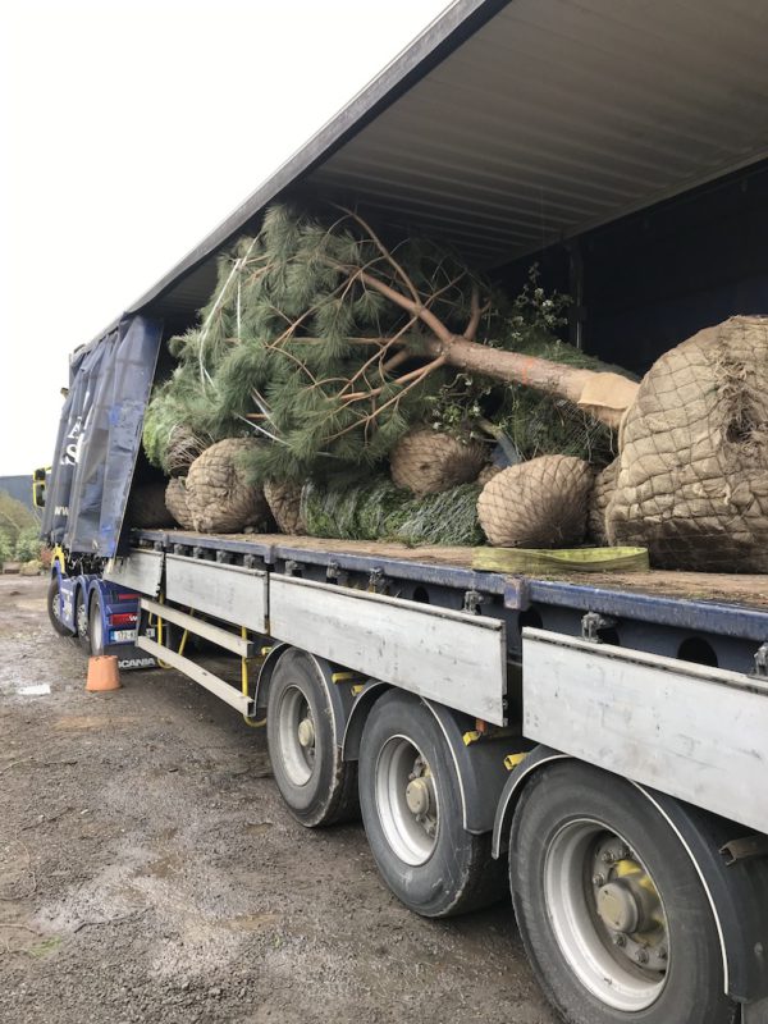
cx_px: 384
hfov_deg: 49.7
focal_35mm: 28
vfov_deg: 63.4
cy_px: 512
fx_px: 828
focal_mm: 3.99
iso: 20
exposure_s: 1/50
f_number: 1.8
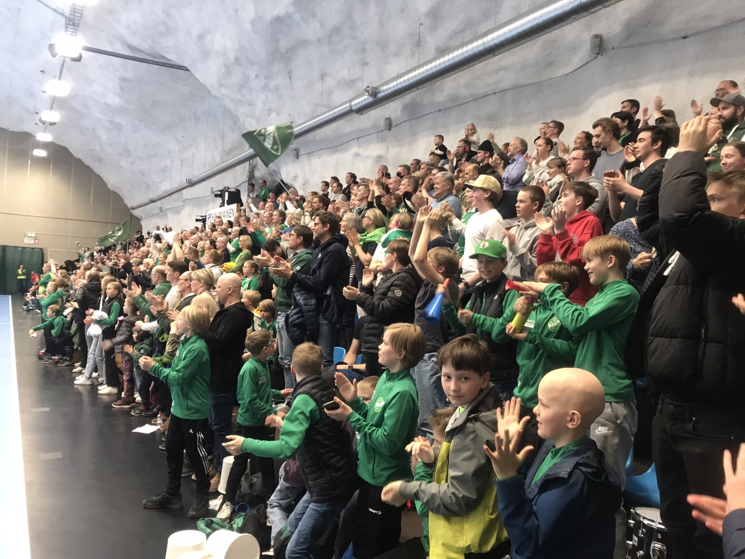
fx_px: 603
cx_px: 372
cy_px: 280
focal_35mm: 28
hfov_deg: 63.4
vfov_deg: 49.7
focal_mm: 3.99
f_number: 1.8
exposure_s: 1/20
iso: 40
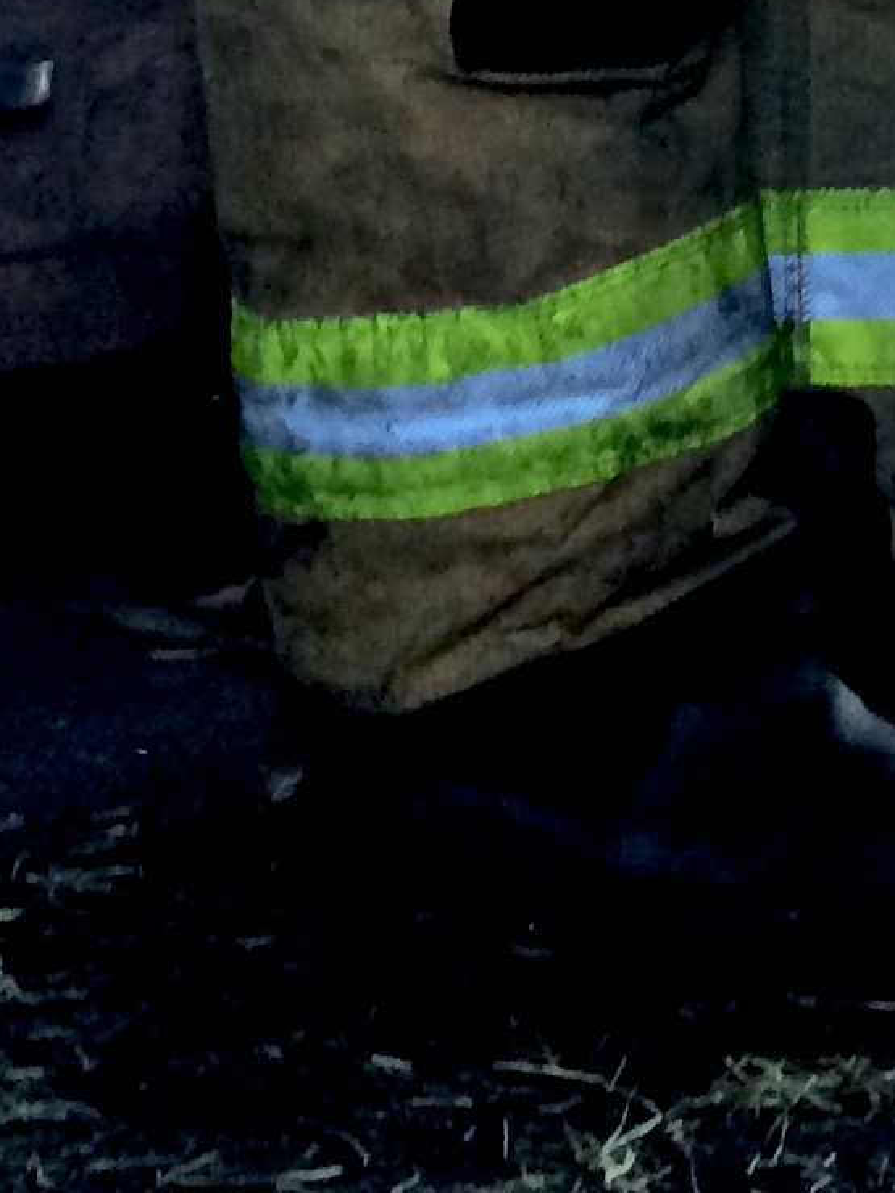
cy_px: -1154
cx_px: 1316
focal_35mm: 128
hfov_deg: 11.2
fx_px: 4413
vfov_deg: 13.4
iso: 100
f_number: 2.2
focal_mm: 4.15
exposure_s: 1/30
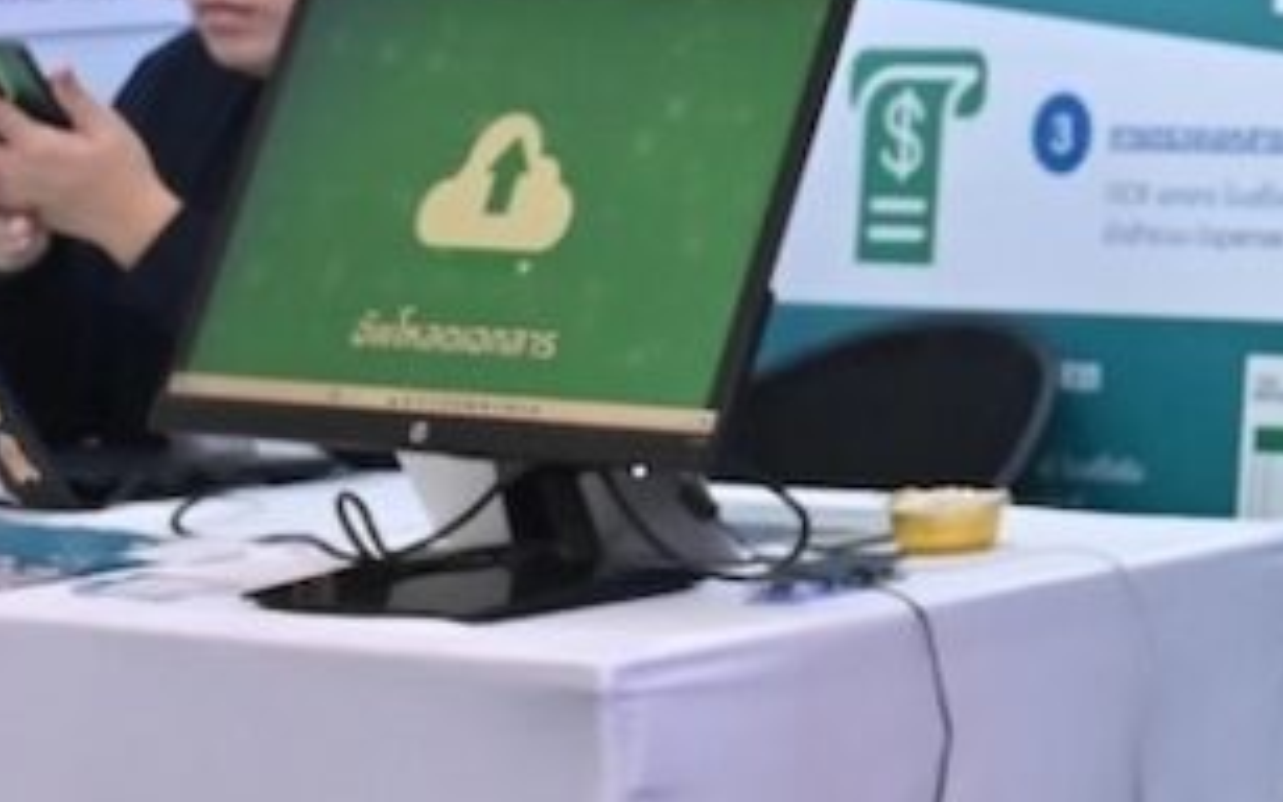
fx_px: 5176
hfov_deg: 11.6
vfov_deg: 8.5
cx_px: 3101
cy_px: -635
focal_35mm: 148
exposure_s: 1/160
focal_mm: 29
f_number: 4
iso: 2000
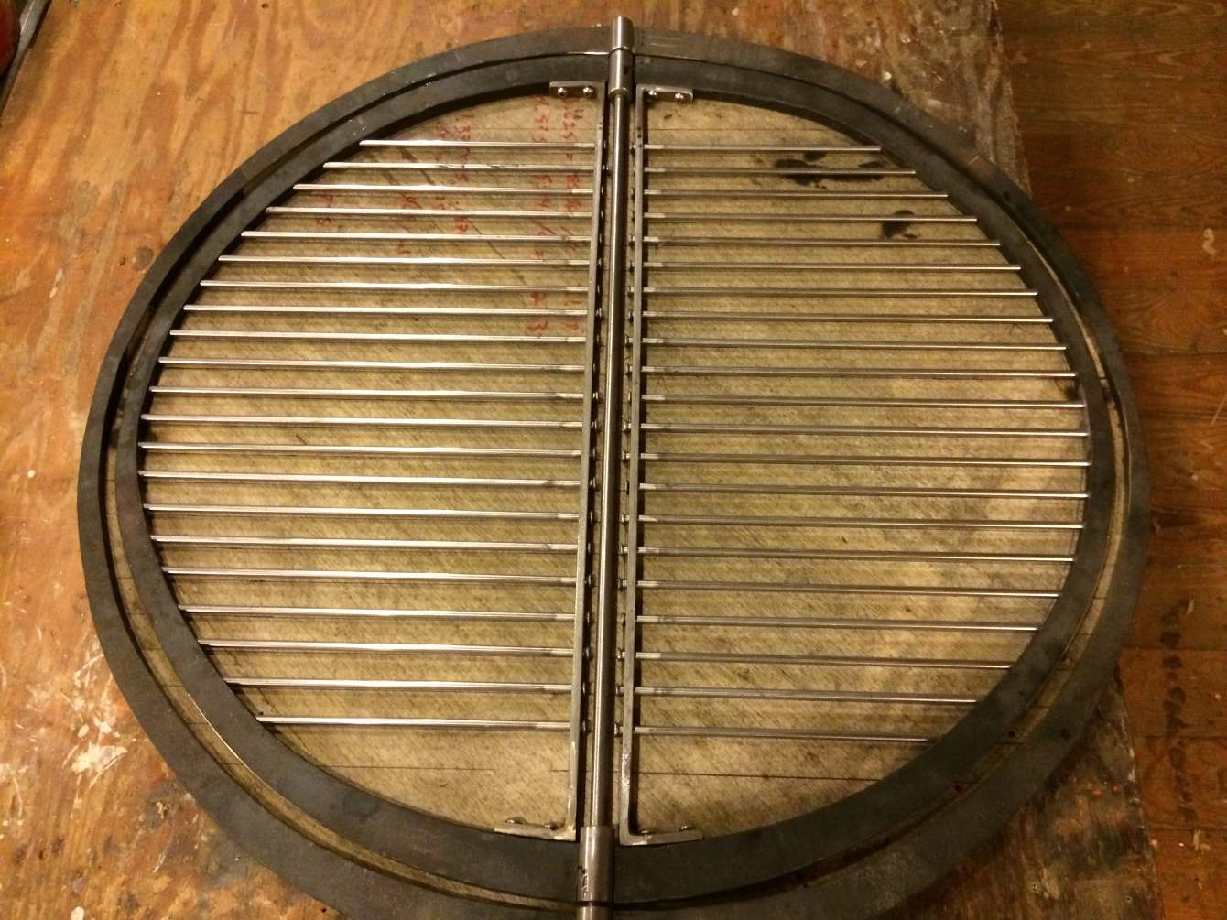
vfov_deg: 46.8
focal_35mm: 30
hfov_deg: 60.0
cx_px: 614
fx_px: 1063
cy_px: 460
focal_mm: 4.12
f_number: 2.2
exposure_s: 1/20
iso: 320
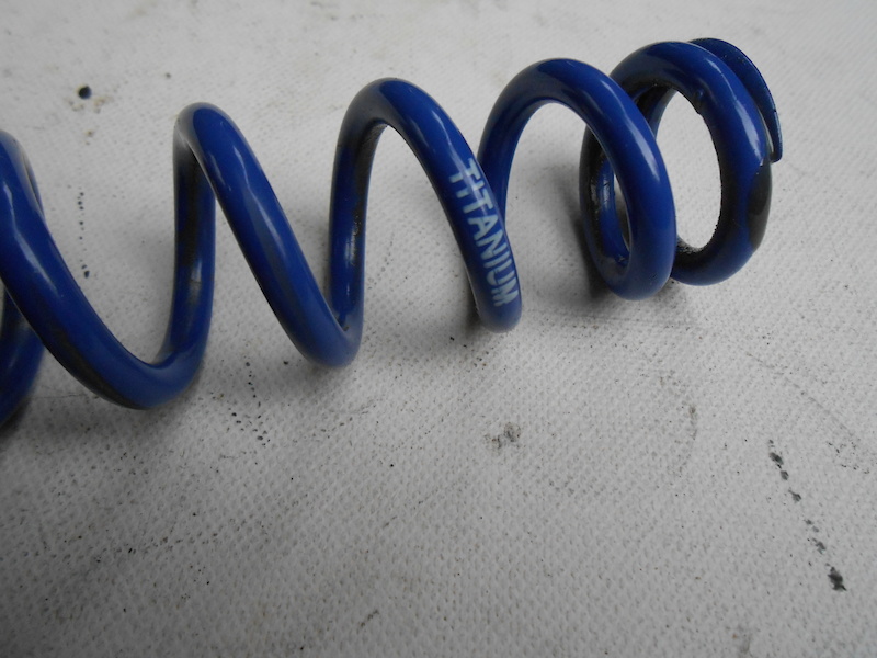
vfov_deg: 53.1
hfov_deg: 67.3
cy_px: 329
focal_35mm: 26
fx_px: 659
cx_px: 438
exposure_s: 1/250
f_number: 3.5
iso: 320
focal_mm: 4.6
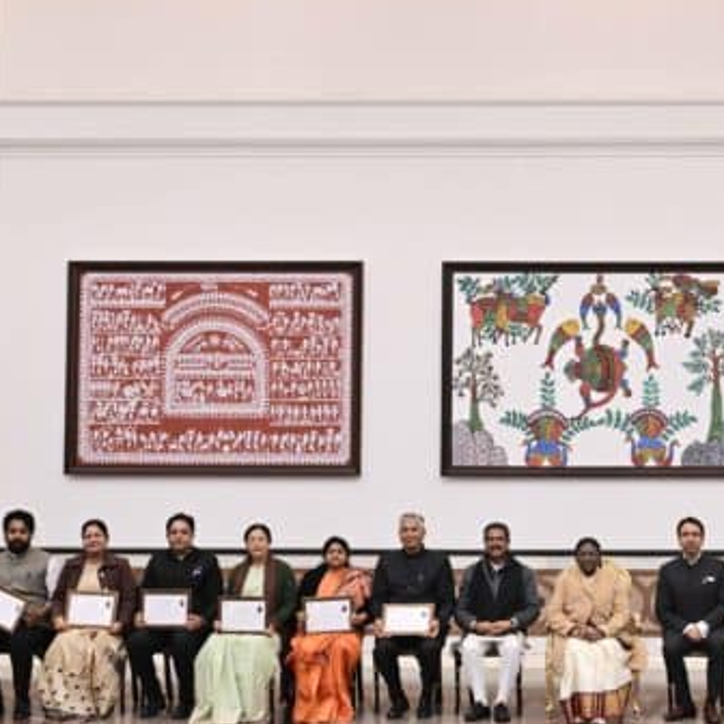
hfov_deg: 31.8
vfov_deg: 32.9
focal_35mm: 52
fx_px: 1228
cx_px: 605
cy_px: 379
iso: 1250
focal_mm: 29.5
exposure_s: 1/160
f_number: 5
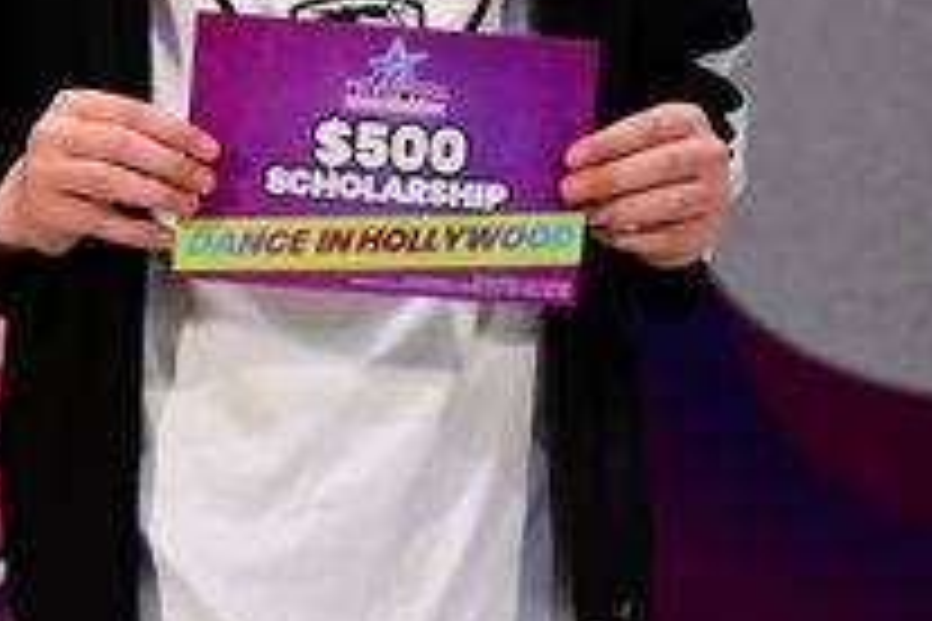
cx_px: -1774
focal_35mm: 943
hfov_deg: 2.2
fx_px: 24411
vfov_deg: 1.5
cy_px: 90
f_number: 3.5
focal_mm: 130
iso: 3200
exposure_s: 1/800
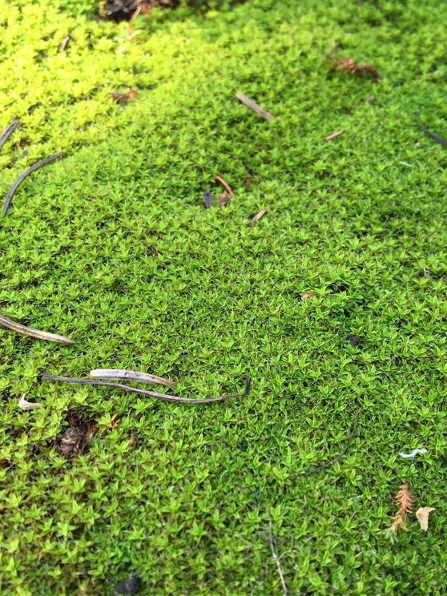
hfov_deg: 36.8
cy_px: 313
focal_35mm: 39
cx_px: 255
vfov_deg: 47.8
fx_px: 671
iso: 64
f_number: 2.2
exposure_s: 1/30
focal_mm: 4.15
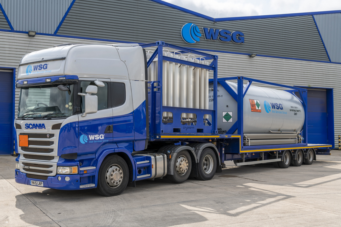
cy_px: 114
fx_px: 455
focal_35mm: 48
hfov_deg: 41.1
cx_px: 170
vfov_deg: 28.1
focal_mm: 48
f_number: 8
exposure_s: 1/320
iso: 100
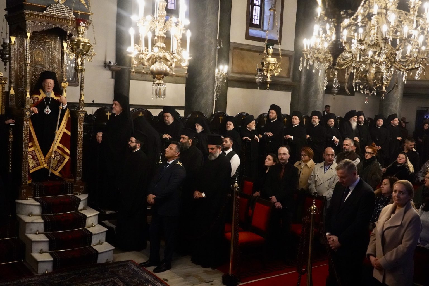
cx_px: 214
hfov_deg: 51.9
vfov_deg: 35.9
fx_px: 441
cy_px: 143
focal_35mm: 37
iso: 16000
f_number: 5
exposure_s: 1/1000
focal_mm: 37
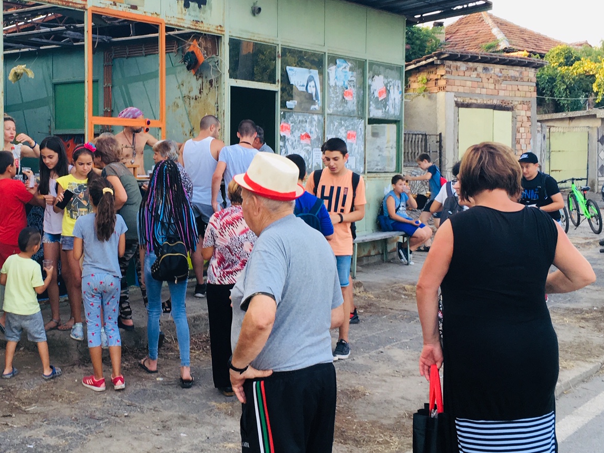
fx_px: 890
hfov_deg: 36.9
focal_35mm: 51
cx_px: 183
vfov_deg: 28.5
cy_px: 180
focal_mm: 4.15
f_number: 2.2
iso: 32
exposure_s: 1/100
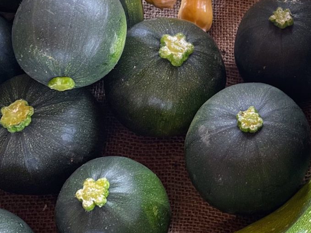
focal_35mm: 98
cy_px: -39
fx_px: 880
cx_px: 330
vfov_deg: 14.6
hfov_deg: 19.3
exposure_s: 1/121
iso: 64
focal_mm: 4.2
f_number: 1.6
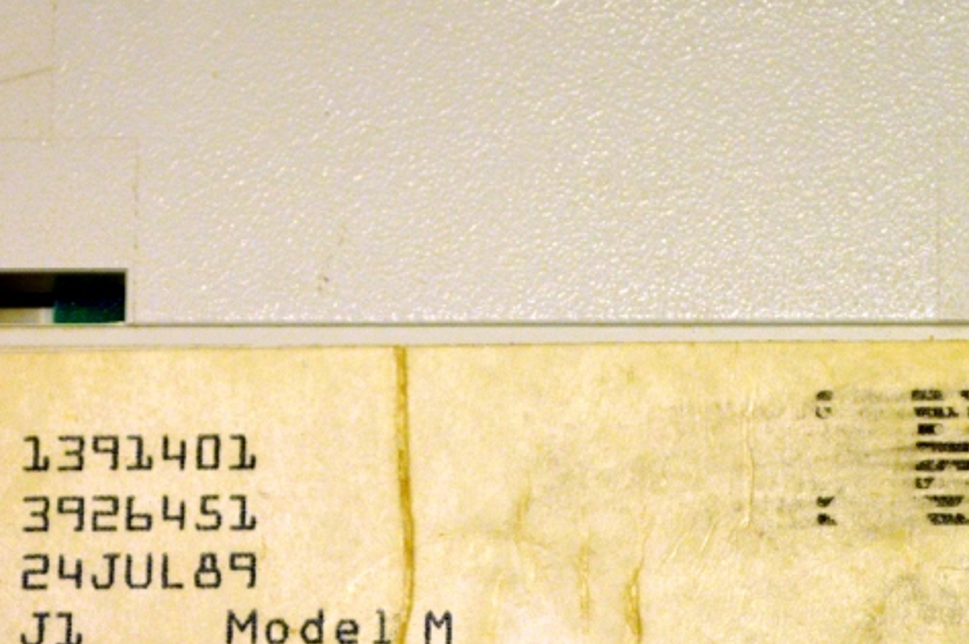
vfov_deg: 7.7
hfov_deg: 11.6
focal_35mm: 178
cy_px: 670
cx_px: 511
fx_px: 4788
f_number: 5.6
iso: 500
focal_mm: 55
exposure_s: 1/60
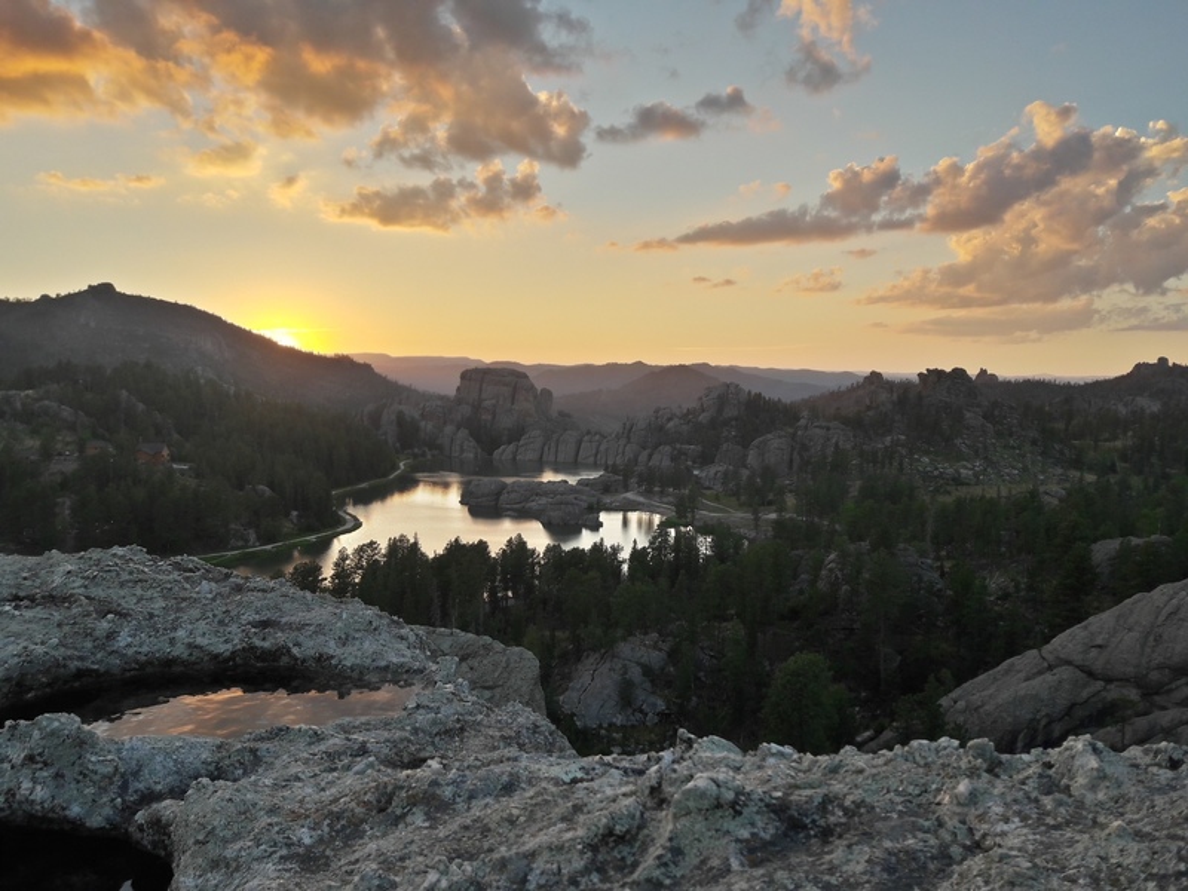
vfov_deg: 49.7
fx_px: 961
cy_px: 446
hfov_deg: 63.4
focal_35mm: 28
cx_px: 594
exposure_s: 1/80
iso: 40
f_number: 1.9
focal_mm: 3.7
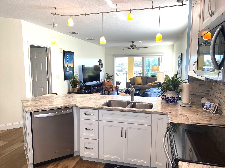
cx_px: 112
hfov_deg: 67.3
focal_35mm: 26
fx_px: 169
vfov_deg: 53.1
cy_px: 84
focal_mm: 4.25
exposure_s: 1/120
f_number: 1.8
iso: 32
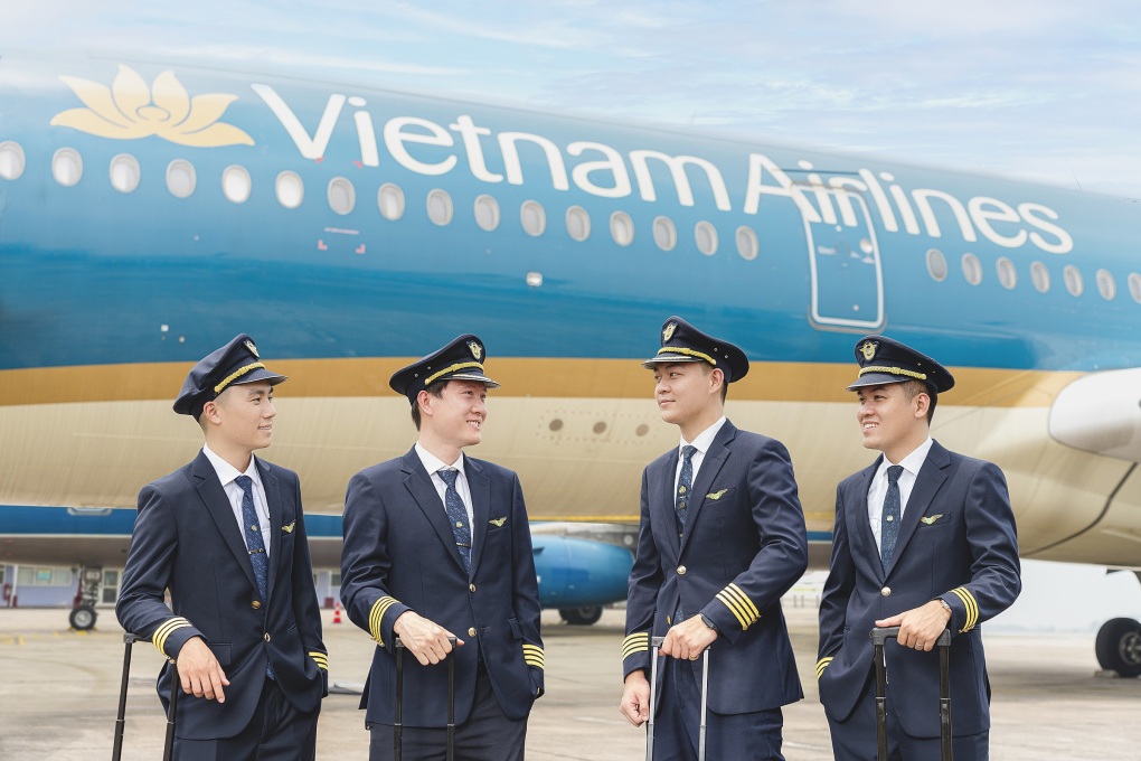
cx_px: 570
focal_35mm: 50
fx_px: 1585
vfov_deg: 27.0
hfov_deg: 39.6
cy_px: 380
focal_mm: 50
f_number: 4
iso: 50
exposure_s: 1/320
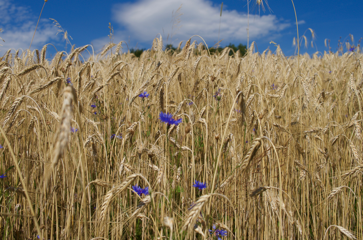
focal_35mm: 36
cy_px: 120
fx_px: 362
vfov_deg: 36.7
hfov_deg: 53.2
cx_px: 182
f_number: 6.3
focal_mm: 24
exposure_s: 1/1000
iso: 100
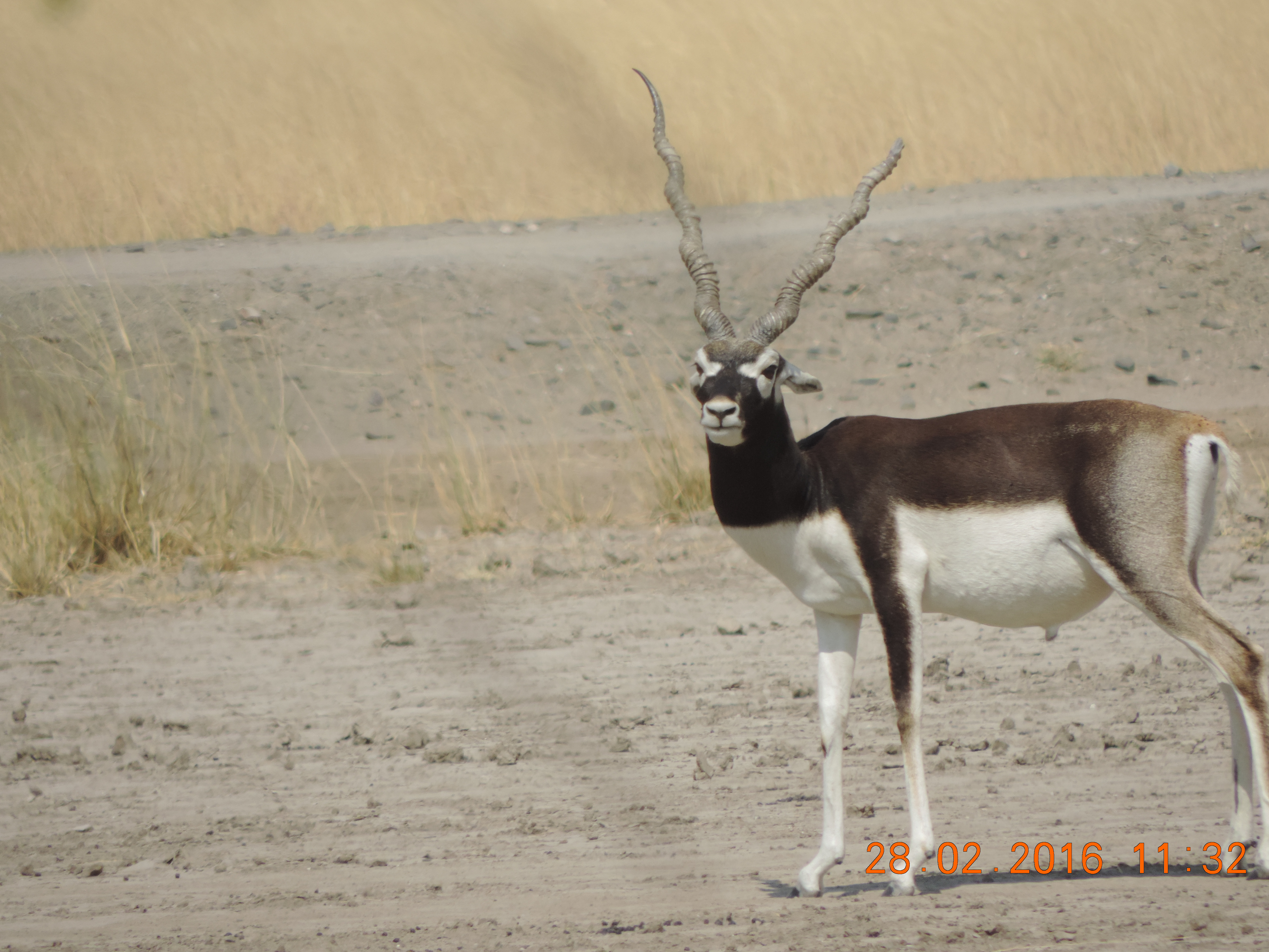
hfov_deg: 1.9
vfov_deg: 1.4
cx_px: 649
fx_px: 37832
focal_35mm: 1032
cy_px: 471
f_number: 5.9
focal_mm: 180
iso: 90
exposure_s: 1/500
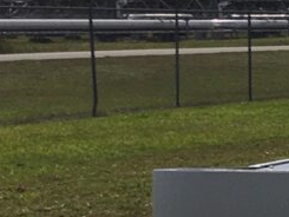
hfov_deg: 9.4
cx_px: 757
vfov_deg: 8.2
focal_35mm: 182
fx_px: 1520
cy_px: 88
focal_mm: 4.15
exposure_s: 1/3663
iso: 25
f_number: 2.2
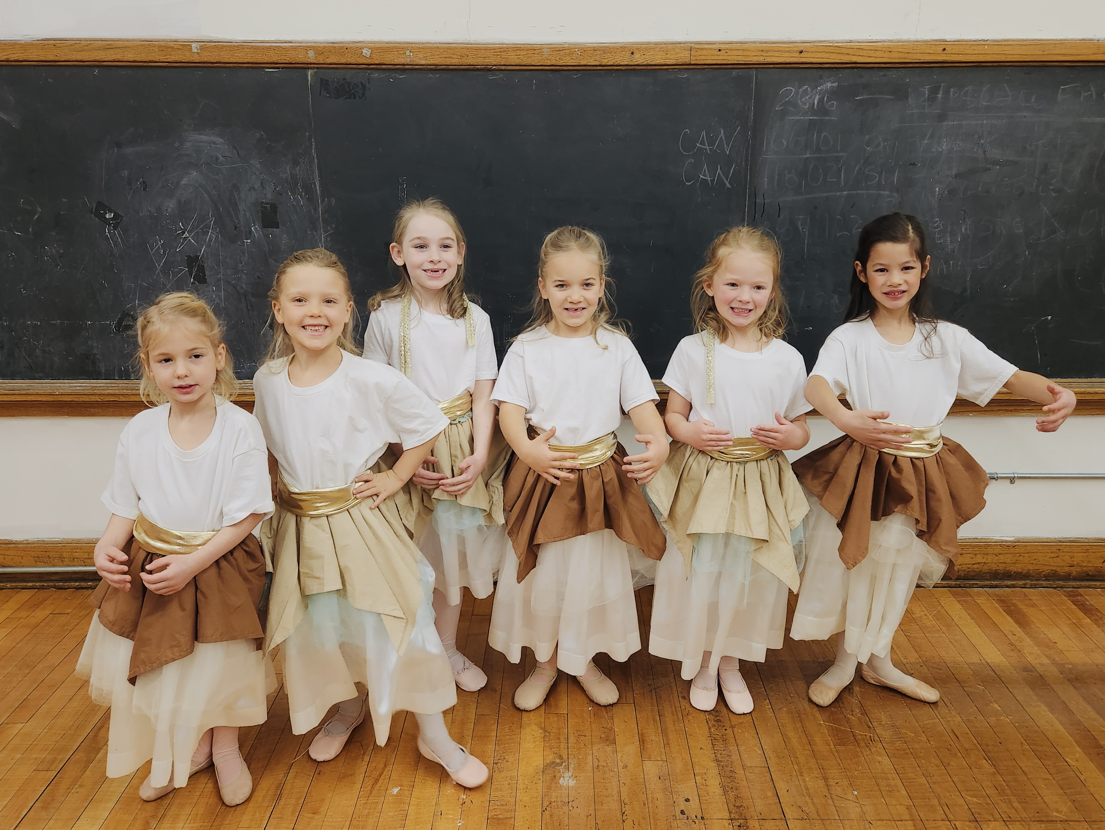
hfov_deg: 73.9
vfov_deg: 58.9
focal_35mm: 23
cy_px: 415
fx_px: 734
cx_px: 552
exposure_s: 1/120
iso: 320
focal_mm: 5.4
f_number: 1.8
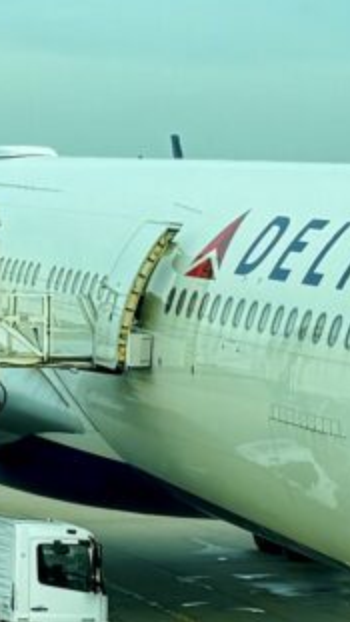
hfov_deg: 7.0
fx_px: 2837
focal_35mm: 172
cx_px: 362
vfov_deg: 12.4
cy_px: 592
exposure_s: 1/2174
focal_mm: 6.86
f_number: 1.78
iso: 80
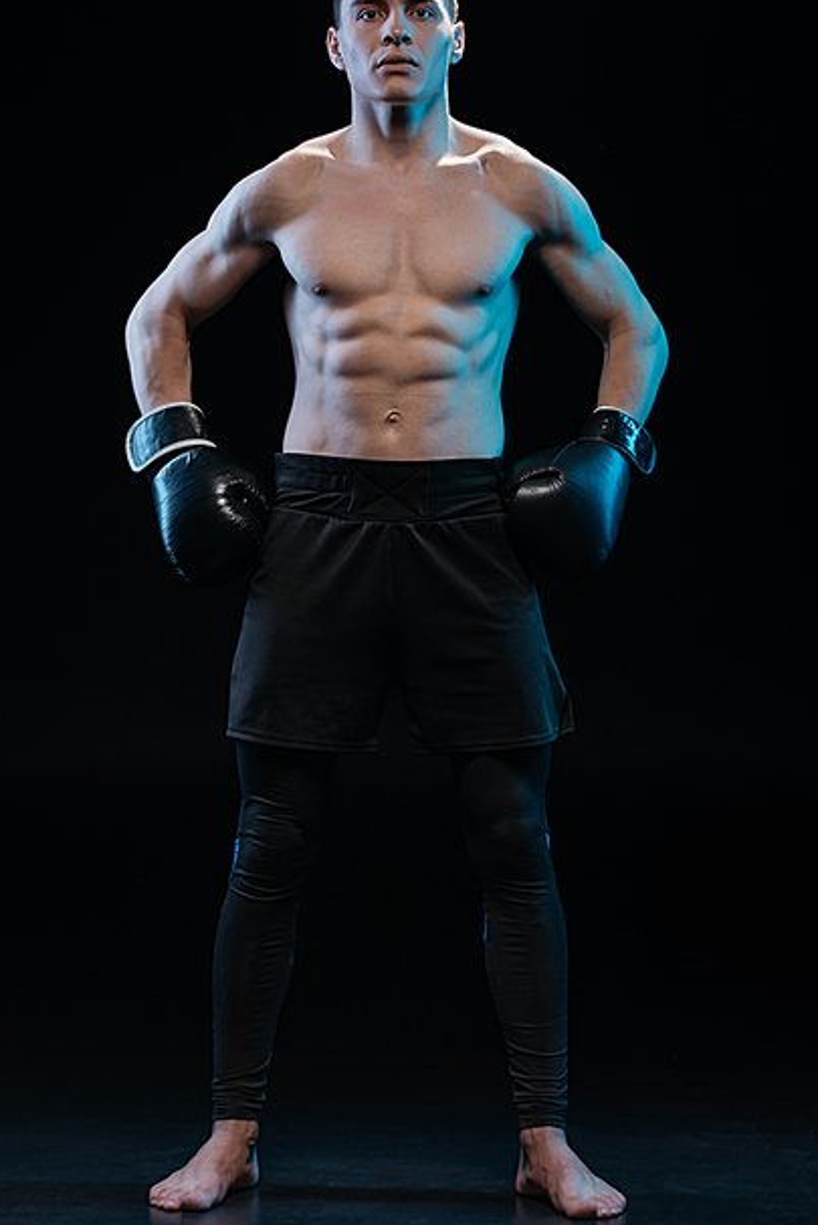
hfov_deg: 13.1
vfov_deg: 19.4
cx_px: 394
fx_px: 3572
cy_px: 529
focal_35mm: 105
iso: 100
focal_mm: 85
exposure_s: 1/200
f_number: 5.6
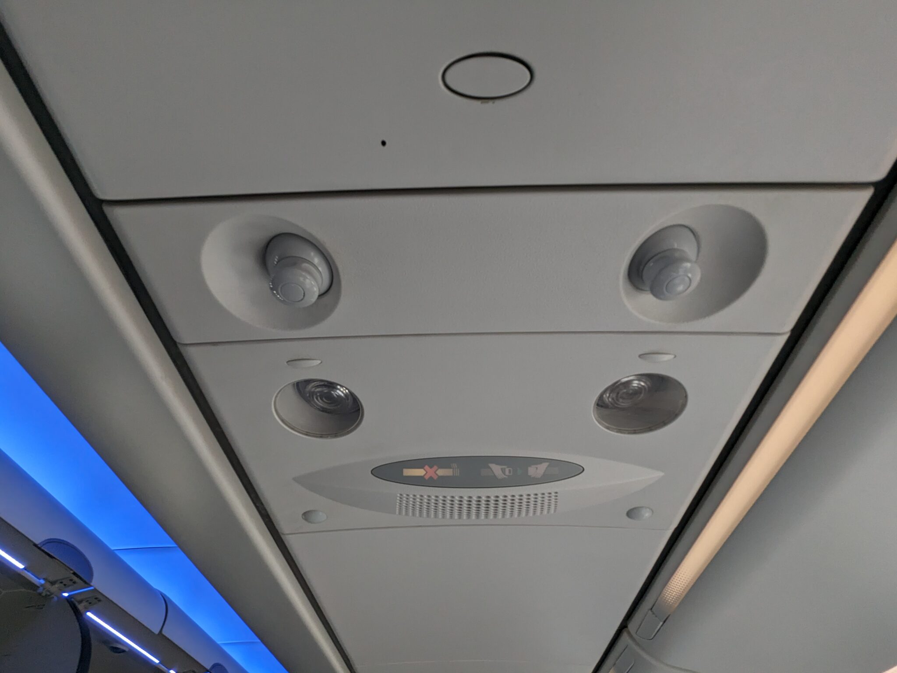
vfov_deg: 78.1
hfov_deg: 94.5
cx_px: 448
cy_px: 336
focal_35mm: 16
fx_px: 415
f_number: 2.2
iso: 136
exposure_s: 1/120
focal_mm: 2.35
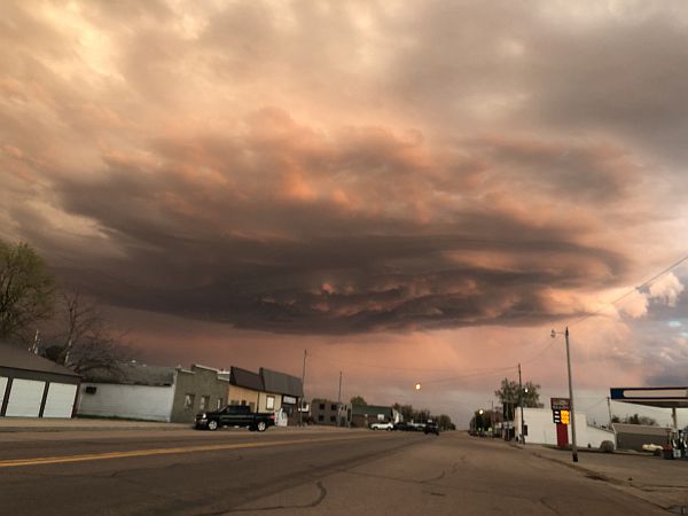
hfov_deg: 63.4
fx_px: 557
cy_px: 258
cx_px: 344
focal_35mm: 28
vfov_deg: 49.7
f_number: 1.8
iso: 32
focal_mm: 3.99
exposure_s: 1/50
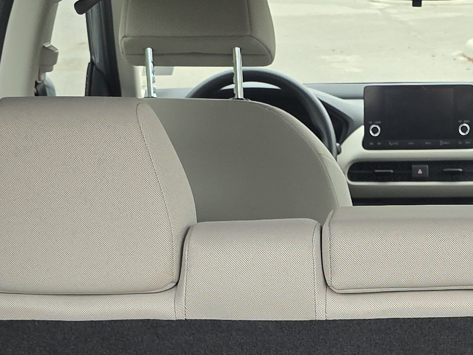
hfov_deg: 19.6
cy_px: 647
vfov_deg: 13.4
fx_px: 1353
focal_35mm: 99
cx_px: 386
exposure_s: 1/180
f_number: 1.7
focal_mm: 6.3
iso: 40
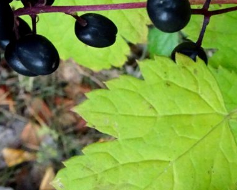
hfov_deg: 30.2
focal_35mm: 62
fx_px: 435
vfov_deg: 23.9
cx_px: 162
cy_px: 21
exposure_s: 1/250
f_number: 3.5
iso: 1250
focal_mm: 4.1
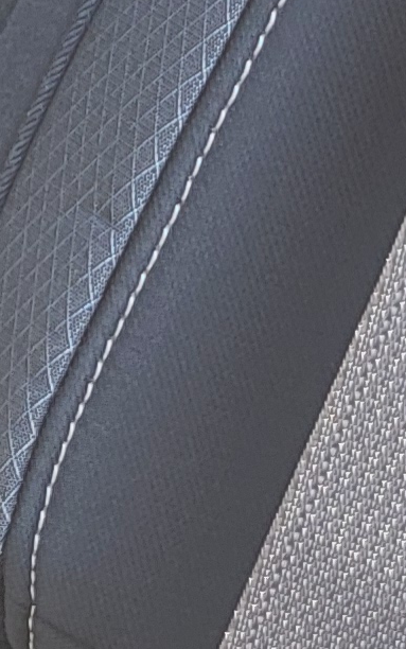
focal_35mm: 180
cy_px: -268
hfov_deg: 6.3
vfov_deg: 11.3
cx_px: -1071
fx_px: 3184
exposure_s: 1/137
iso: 40
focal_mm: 5.4
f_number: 1.8
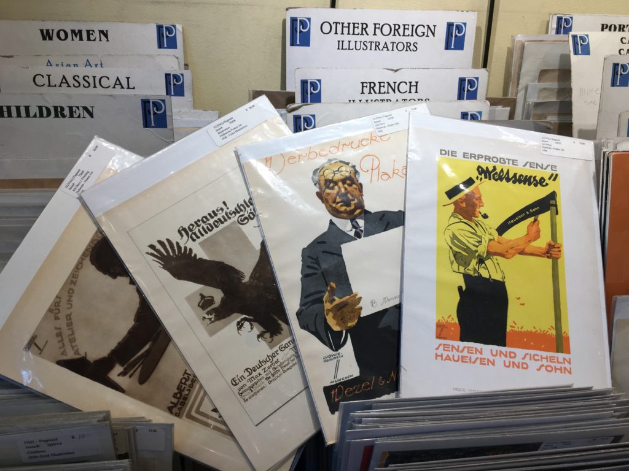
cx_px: 314
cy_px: 236
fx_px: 527
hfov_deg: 61.7
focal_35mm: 29
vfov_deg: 48.2
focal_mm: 4.15
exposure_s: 1/60
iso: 32
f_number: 2.2
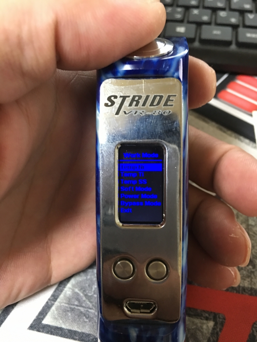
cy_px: 171
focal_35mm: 29
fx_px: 287
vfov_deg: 61.7
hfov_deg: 48.2
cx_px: 128
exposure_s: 1/4
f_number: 2.2
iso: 64
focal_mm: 4.15
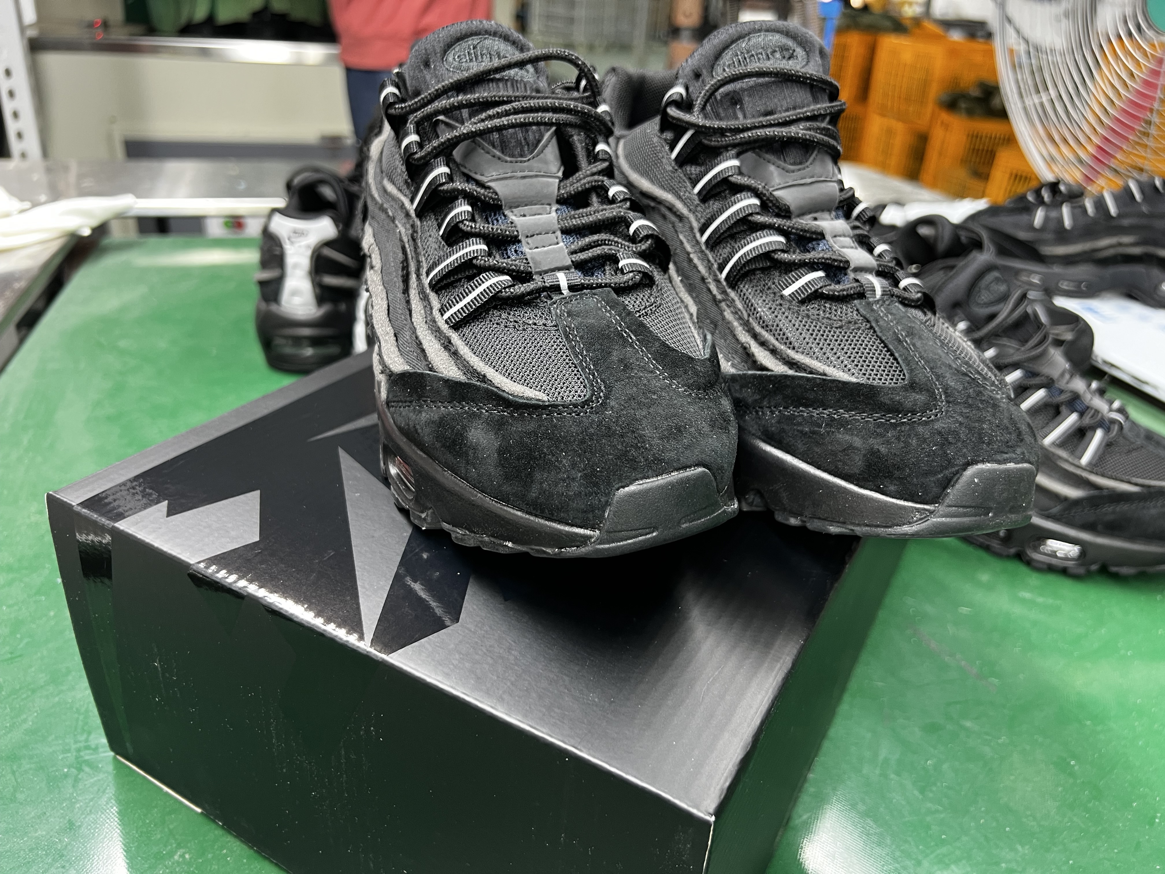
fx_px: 875
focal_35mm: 26
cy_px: 437
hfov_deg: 67.3
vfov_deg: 53.1
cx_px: 582
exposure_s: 1/50
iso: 160
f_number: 1.5
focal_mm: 5.7
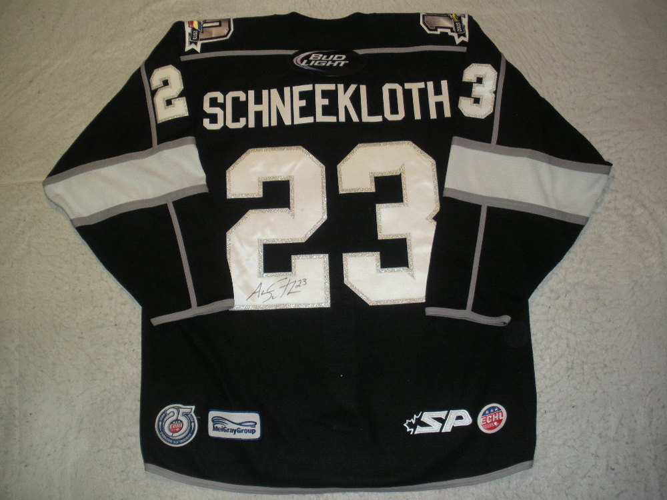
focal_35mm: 36
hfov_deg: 51.4
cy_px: 250
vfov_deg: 39.7
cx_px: 334
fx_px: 694
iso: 116
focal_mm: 6.3
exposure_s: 1/30
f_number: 3.5
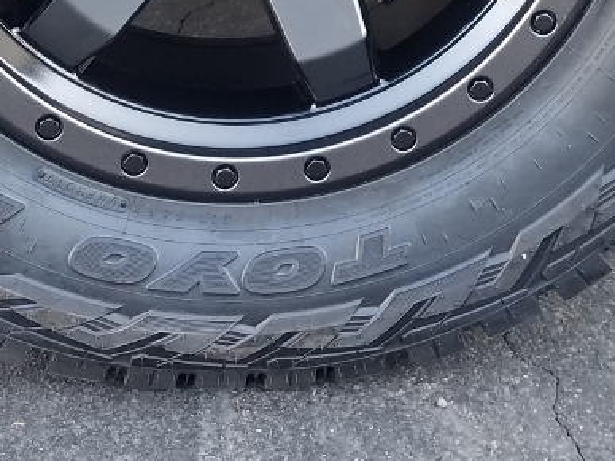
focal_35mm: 86
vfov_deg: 15.7
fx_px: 1527
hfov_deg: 22.8
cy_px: -237
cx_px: 280
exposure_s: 1/60
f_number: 1.7
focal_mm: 4.2
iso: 80
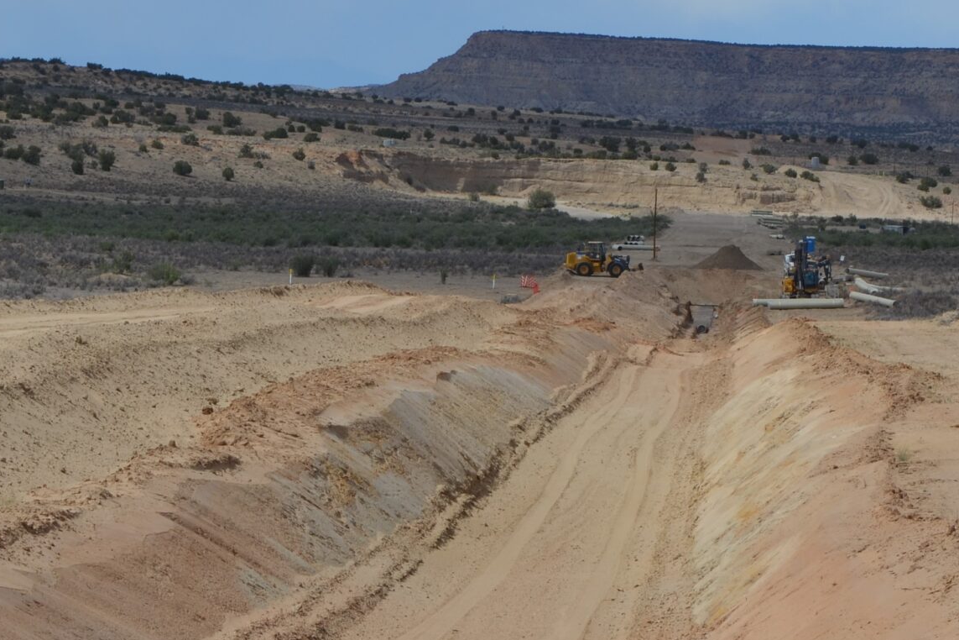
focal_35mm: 151
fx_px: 4025
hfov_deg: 13.6
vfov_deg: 9.1
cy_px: 273
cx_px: 597
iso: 100
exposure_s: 1/320
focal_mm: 45
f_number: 9
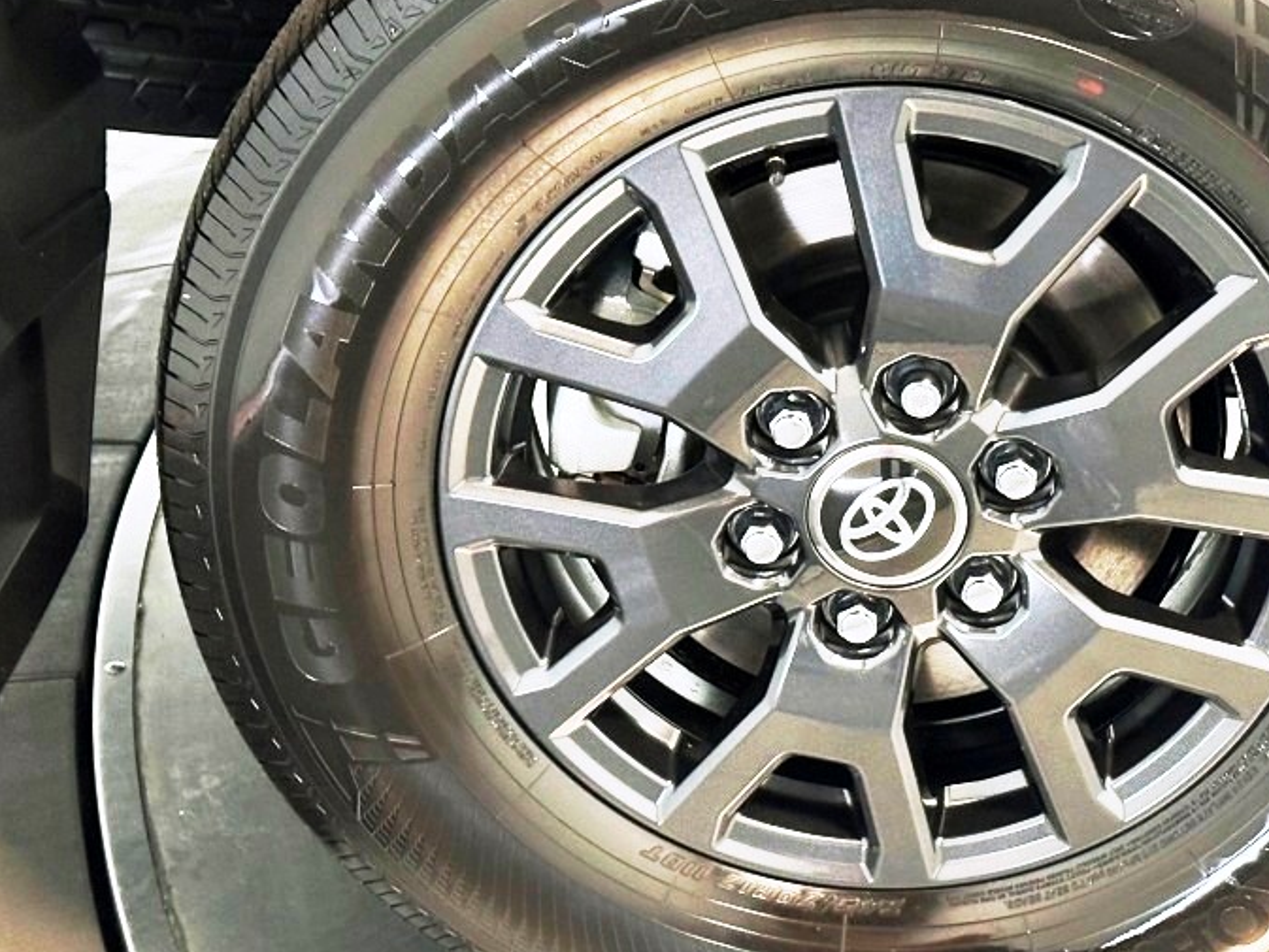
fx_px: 2677
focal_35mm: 73
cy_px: 471
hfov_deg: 26.5
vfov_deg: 20.2
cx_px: 873
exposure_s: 1/24
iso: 640
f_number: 1.78
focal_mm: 6.86
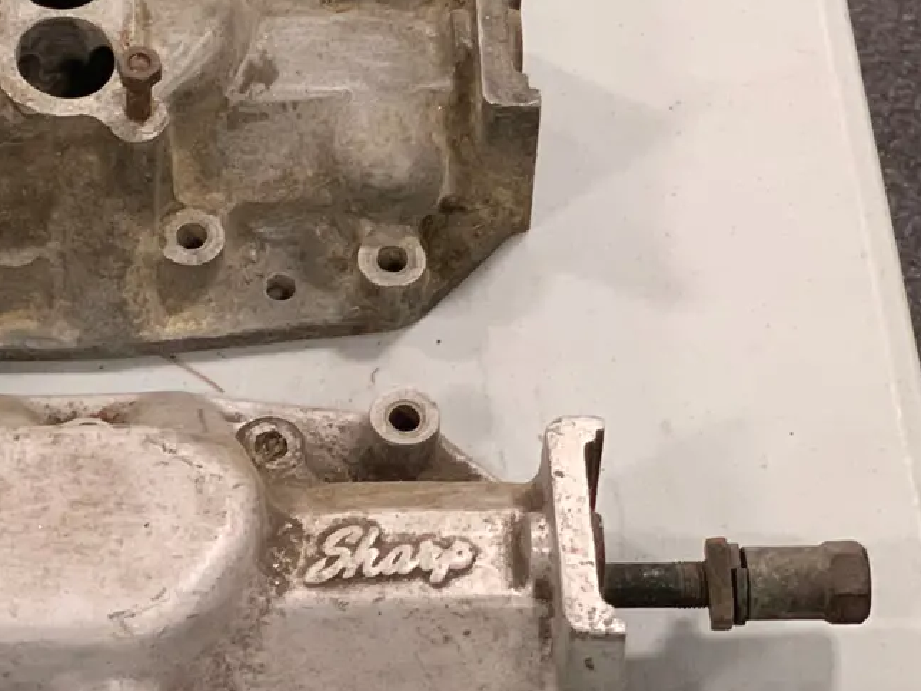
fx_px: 4124
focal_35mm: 155
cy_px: -26
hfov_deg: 12.3
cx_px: -299
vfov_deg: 9.5
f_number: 2.4
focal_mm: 6
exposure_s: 1/60
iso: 200
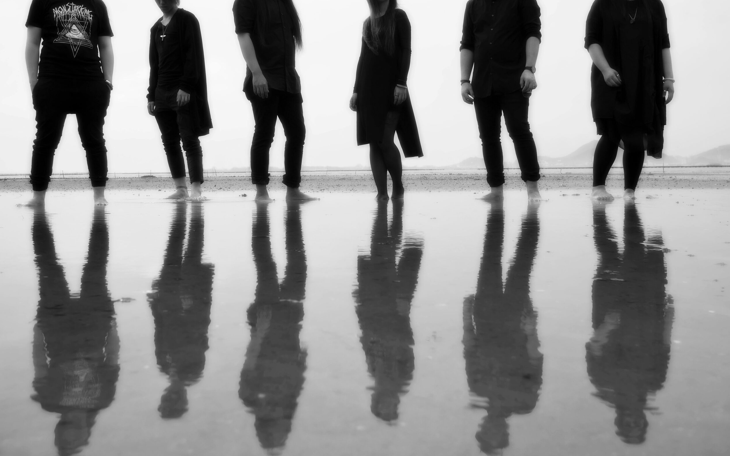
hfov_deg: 46.2
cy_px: 191
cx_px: 363
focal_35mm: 43
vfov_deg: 29.8
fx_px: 855
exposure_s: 1/1000
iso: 200
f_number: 5
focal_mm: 20
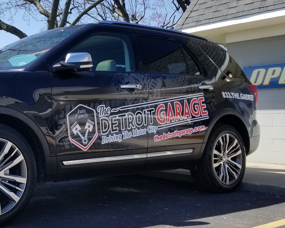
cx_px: 41
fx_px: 413
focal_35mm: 49
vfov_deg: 30.8
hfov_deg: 36.2
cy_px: 102
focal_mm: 4.25
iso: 50
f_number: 1.7
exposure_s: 1/2120
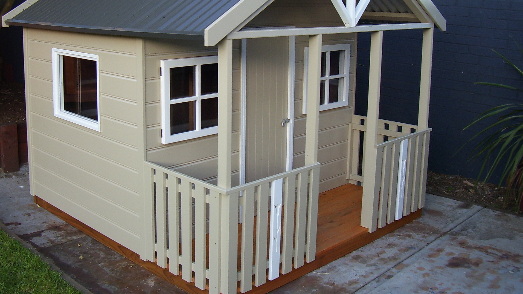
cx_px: 235
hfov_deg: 48.3
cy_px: 101
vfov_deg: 28.2
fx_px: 582
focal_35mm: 42
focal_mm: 5.6
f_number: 2.7
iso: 80
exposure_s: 1/125
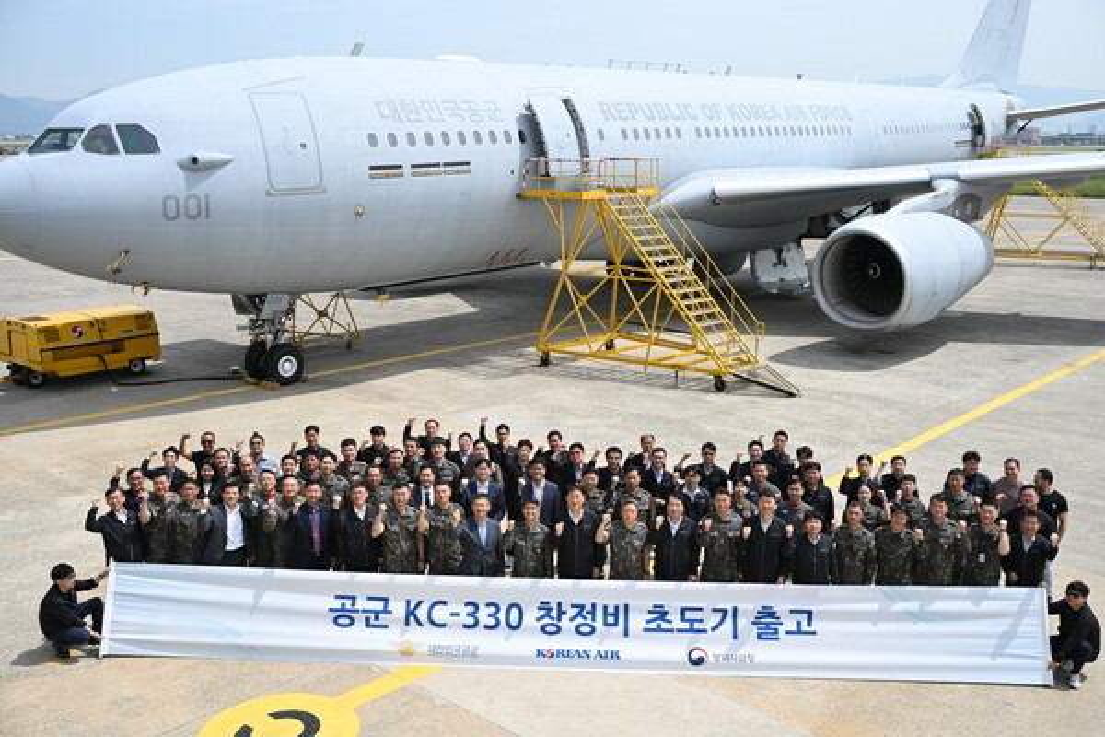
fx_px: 1074
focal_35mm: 35
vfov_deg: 37.9
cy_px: 368
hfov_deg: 54.4
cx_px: 552
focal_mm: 35
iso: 320
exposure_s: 1/1250
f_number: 5.6
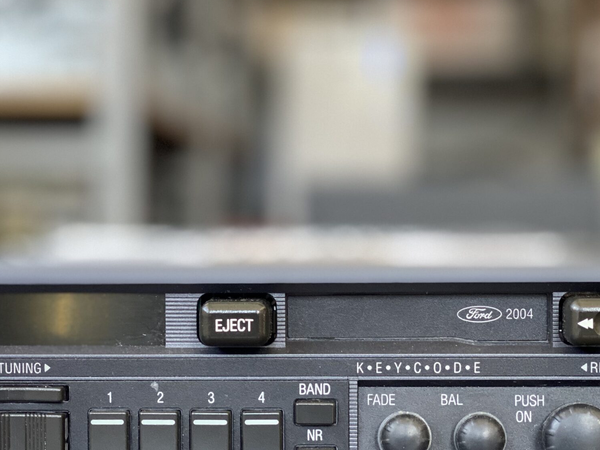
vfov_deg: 16.5
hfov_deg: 22.0
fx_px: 1543
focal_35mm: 89
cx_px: 304
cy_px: 309
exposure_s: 1/85
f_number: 2
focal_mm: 6
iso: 250
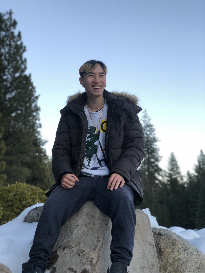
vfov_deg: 36.8
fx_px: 411
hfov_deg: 28.0
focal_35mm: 52
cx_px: 102
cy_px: 136
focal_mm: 6
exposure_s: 1/60
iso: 16
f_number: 2.4
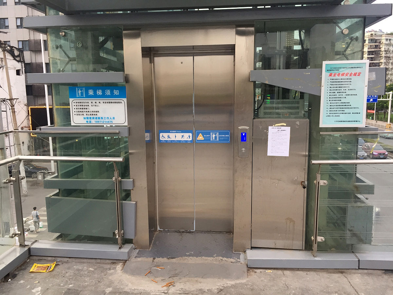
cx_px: 196
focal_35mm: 29
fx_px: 329
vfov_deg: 48.2
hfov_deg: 61.7
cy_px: 148
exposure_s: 1/33
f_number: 2.2
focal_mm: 4.15
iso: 32
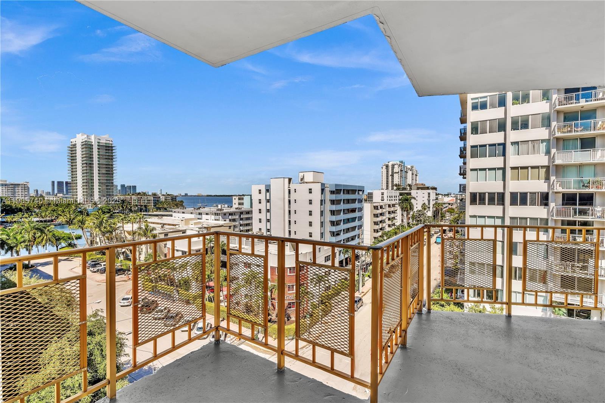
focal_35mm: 16
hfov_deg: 96.7
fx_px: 269
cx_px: 302
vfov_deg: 73.7
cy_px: 202
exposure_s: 1/1000
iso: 200
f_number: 8
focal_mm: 16
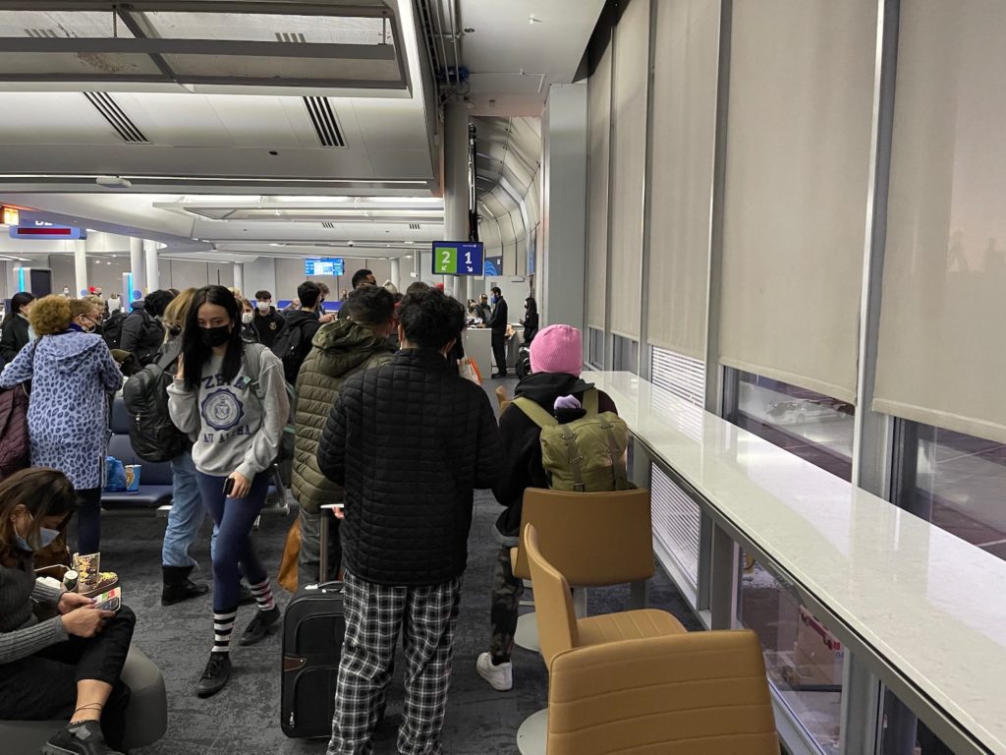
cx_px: 503
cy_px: 378
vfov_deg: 53.1
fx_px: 756
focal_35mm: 26
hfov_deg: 67.3
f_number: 1.6
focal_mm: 5.1
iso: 500
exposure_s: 1/42
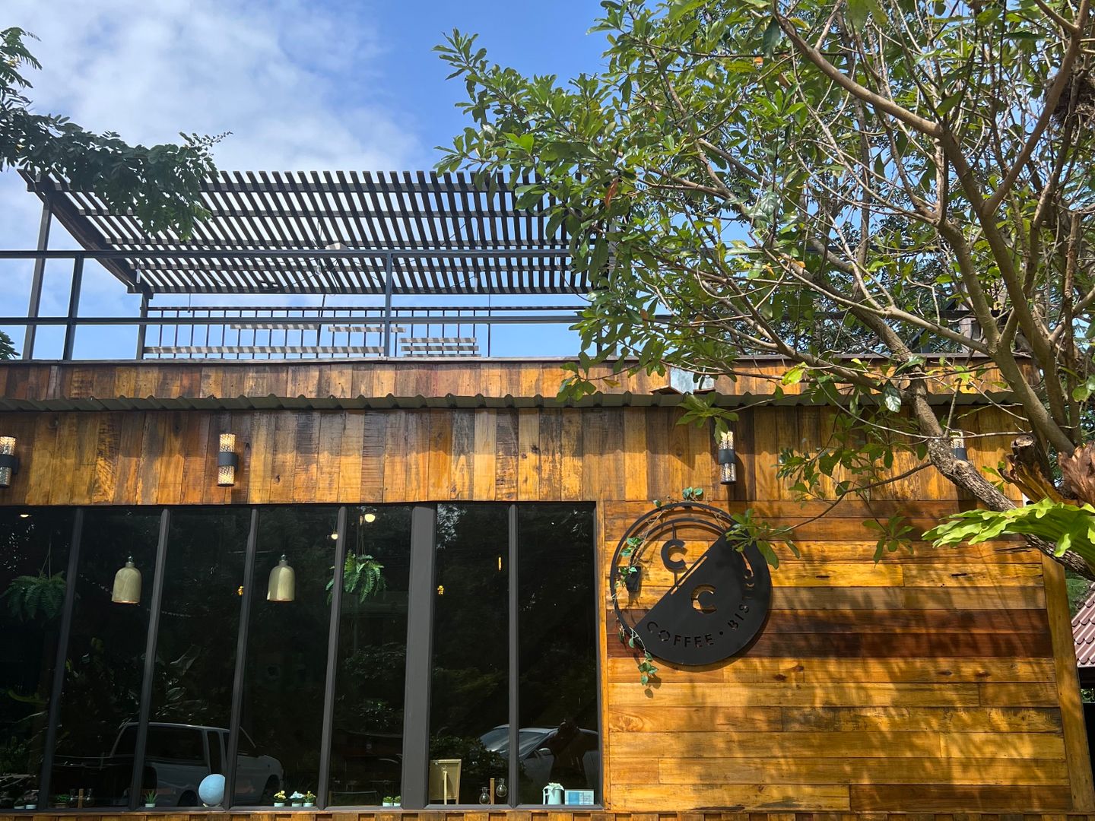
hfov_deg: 67.3
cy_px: 410
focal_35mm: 26
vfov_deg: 53.1
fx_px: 822
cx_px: 548
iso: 50
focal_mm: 5.7
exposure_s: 1/2165
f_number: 1.5
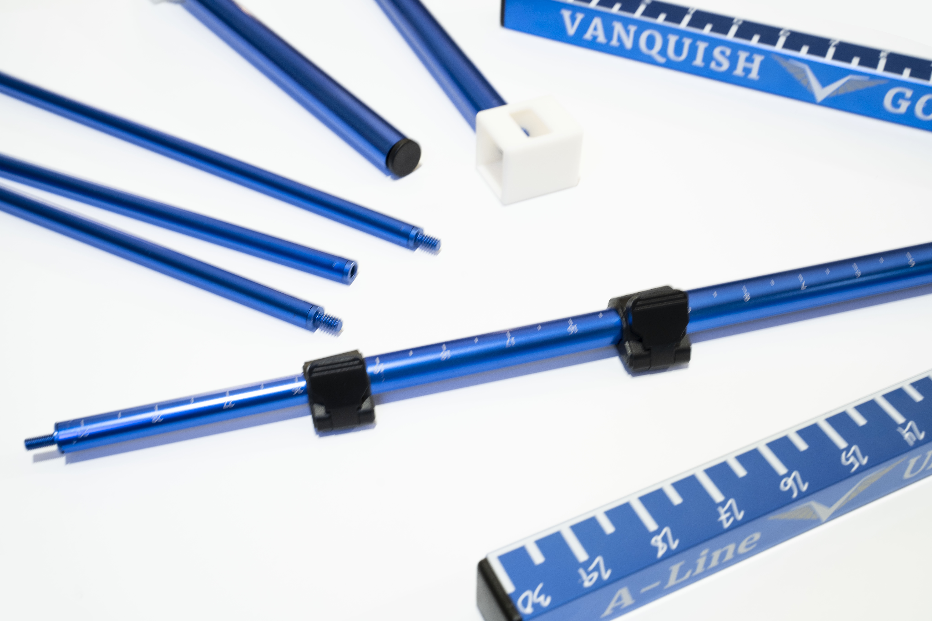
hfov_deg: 49.6
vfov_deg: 34.2
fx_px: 1010
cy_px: 310
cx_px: 466
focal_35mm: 39
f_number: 9
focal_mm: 39
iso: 100
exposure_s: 2
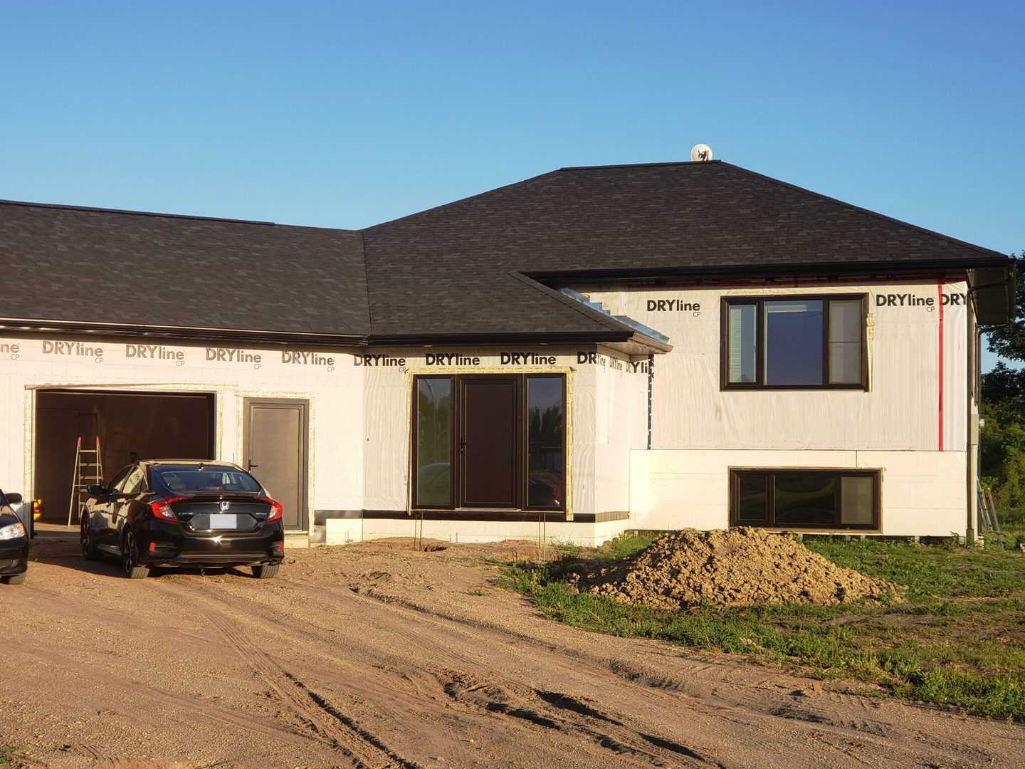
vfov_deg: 28.0
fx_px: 1540
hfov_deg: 36.8
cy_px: 384
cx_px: 512
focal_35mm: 52
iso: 32
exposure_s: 1/497
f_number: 2.4
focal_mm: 6
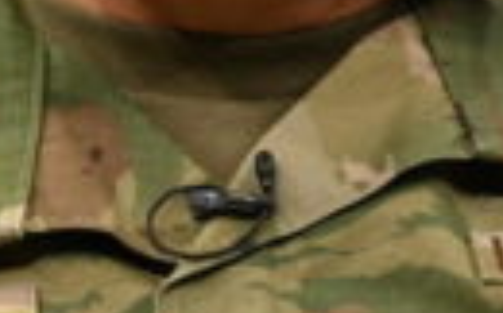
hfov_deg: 1.1
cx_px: 19
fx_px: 27188
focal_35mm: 1985
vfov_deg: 0.7
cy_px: 269
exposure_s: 1/320
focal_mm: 165
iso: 800
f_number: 2.8
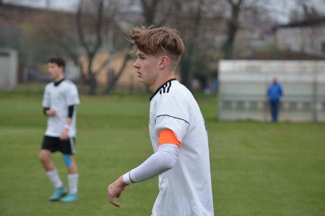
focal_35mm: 202
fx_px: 1828
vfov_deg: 6.8
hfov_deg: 10.2
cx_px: 162
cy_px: 108
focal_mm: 135
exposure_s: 1/1250
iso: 400
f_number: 5
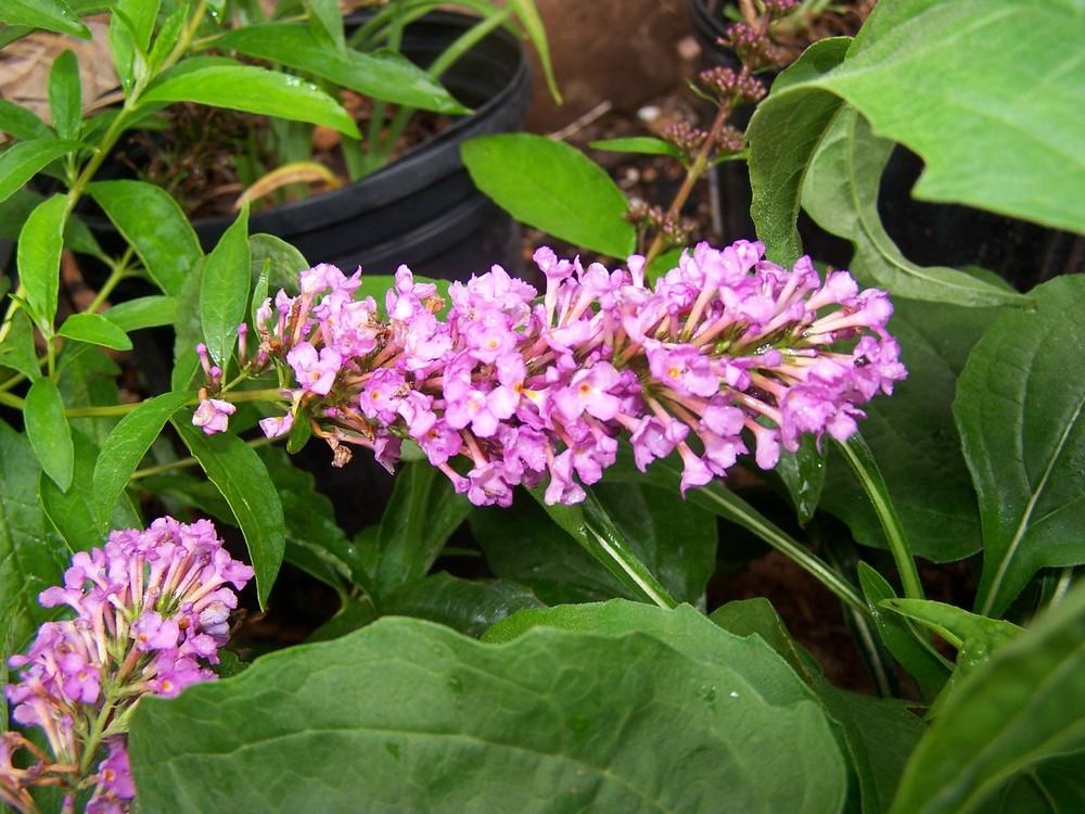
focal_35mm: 38
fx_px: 1191
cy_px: 407
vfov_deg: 37.7
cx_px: 542
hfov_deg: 49.0
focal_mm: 6.3
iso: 80
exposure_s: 1/60
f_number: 2.8
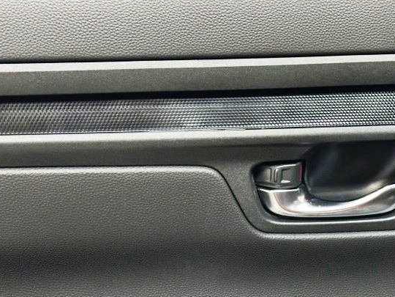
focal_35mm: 91
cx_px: 276
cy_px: 276
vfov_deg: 16.0
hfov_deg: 21.4
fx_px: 1038
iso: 640
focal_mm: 6.86
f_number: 1.78
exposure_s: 1/24
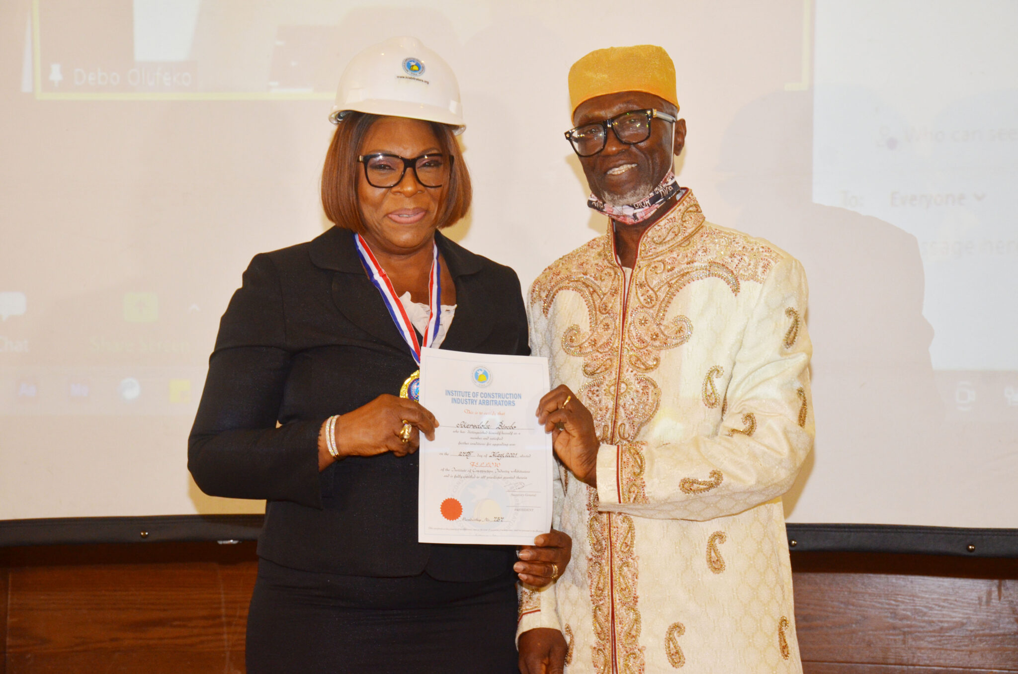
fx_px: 2370
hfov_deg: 24.2
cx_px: 509
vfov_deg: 16.2
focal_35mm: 84
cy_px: 337
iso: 800
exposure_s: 1/60
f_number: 7.1
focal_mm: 56
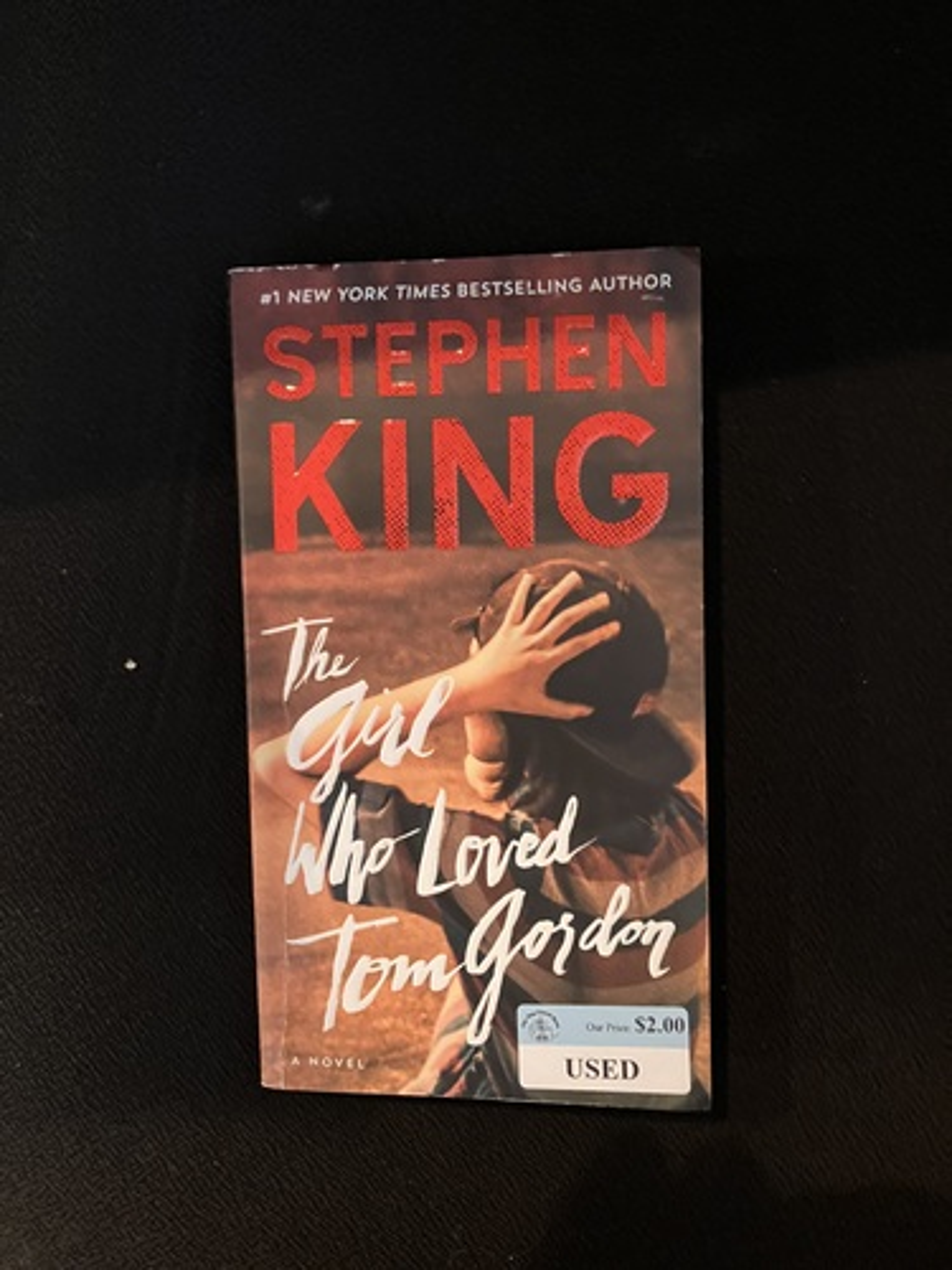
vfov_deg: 63.4
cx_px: 476
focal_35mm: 28
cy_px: 635
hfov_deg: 49.7
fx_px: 1027
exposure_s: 1/24
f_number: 1.8
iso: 640
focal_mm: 3.99
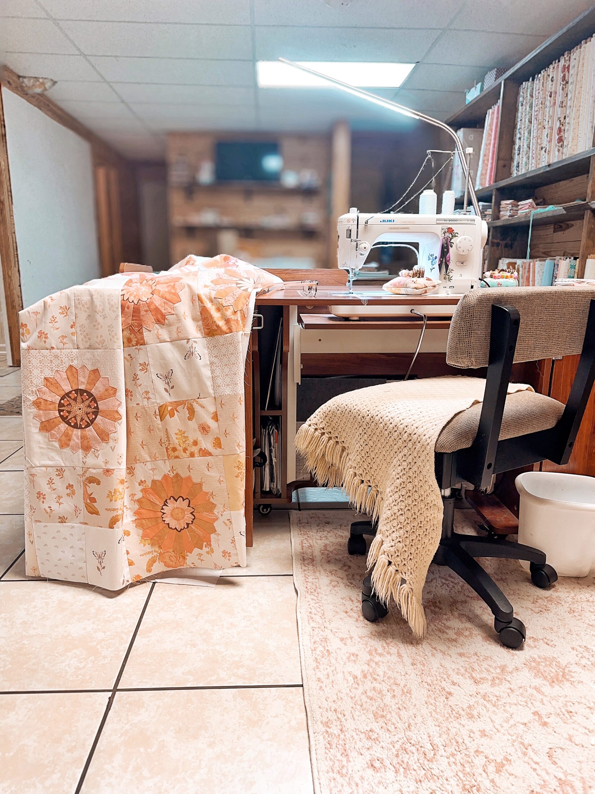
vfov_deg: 71.6
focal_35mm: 24
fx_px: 550
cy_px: 397
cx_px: 298
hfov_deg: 56.8
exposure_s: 1/40
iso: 64
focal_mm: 6.86
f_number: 1.78
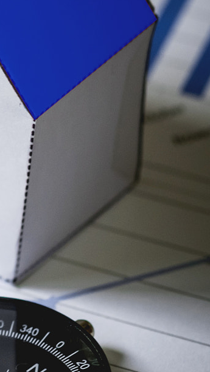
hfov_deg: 3.8
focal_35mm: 315
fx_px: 3117
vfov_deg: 6.9
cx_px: -326
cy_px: 167
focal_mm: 60
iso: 250
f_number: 2.4
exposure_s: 1/125
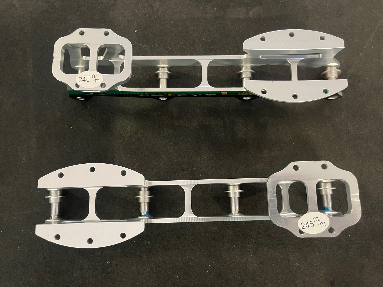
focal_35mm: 26
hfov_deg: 67.3
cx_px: 192
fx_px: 288
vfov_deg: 53.1
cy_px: 144
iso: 500
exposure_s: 1/30
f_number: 1.6
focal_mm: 5.1
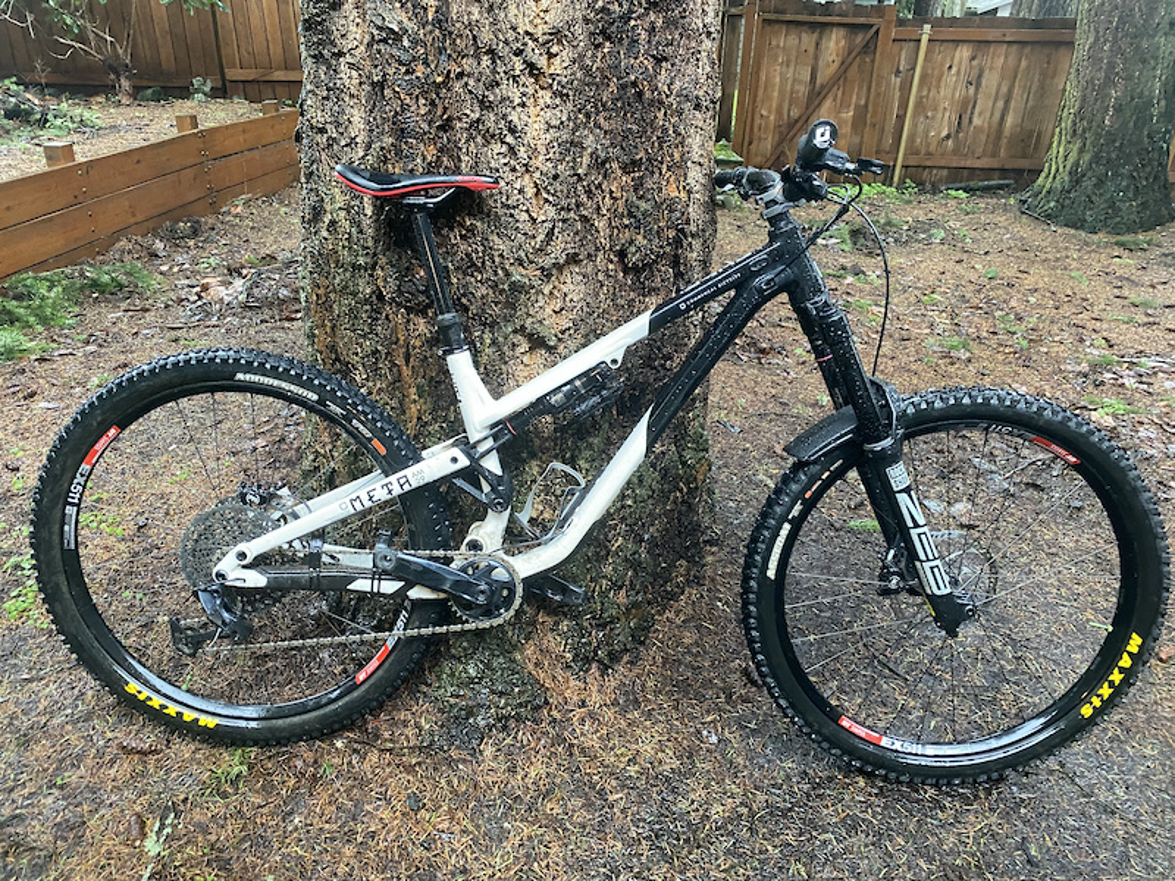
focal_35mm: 26
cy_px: 440
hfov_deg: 67.3
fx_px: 883
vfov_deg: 53.1
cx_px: 588
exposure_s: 1/30
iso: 500
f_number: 1.8
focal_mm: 4.25
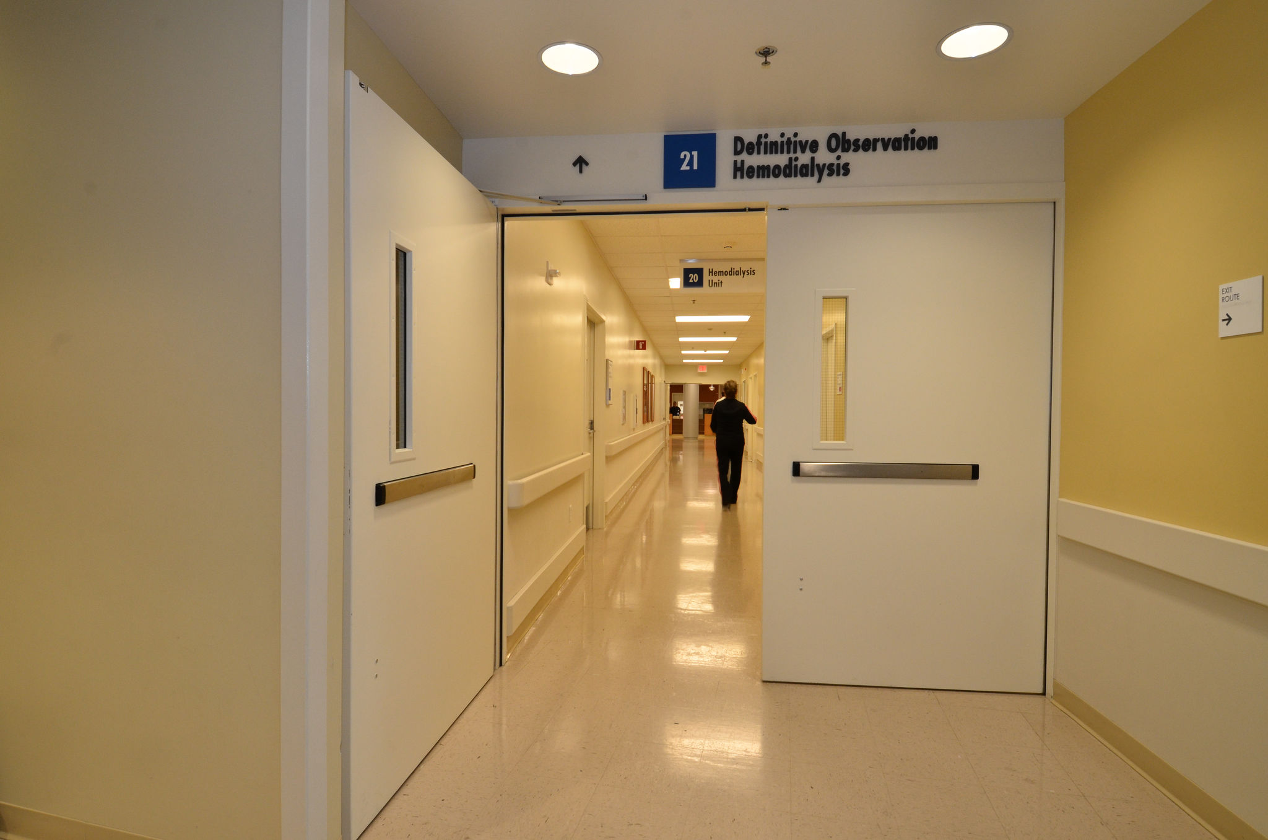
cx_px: 634
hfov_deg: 90.1
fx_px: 633
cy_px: 420
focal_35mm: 18
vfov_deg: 67.1
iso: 500
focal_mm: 12
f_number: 13
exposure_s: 1/8
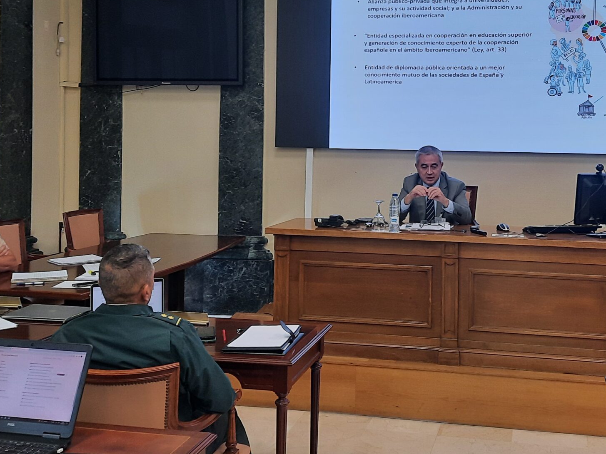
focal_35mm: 44
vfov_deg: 32.5
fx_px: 770
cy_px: 134
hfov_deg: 42.4
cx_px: 403
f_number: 2
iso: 100
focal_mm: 4.6
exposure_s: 1/50
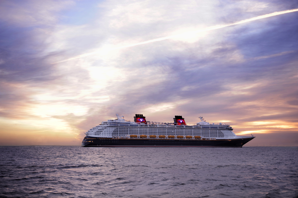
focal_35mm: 35
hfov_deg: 54.5
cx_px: 149
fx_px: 290
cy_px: 99
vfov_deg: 37.8
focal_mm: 35
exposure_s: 1/400
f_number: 2.8
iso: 400
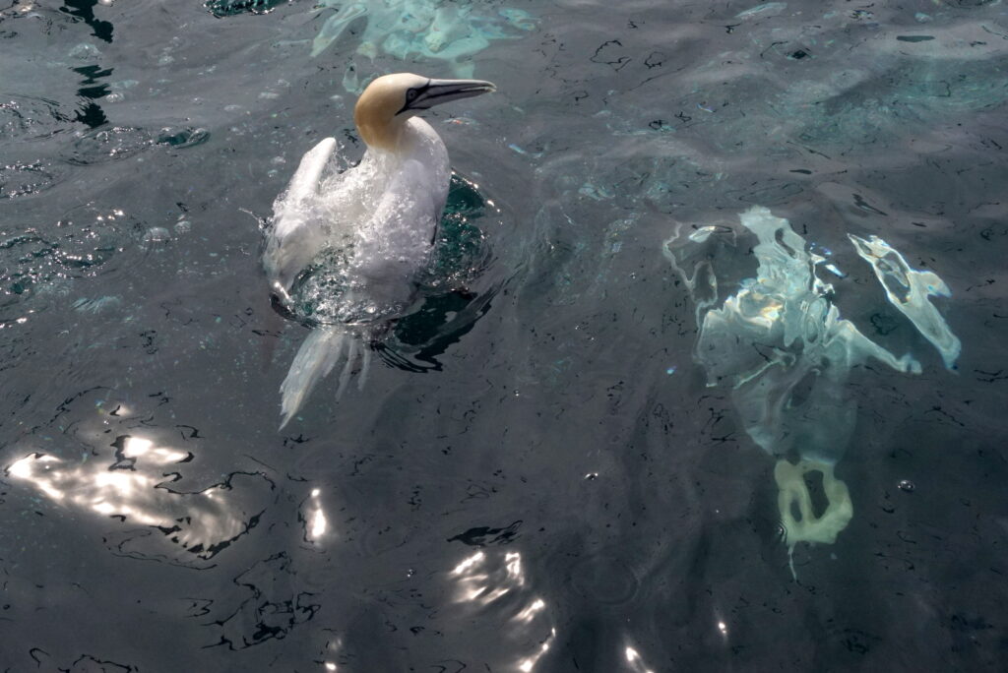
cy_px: 336
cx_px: 504
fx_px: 1009
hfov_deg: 53.1
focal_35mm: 36
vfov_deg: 36.9
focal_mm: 24
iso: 800
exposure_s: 1/1250
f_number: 11
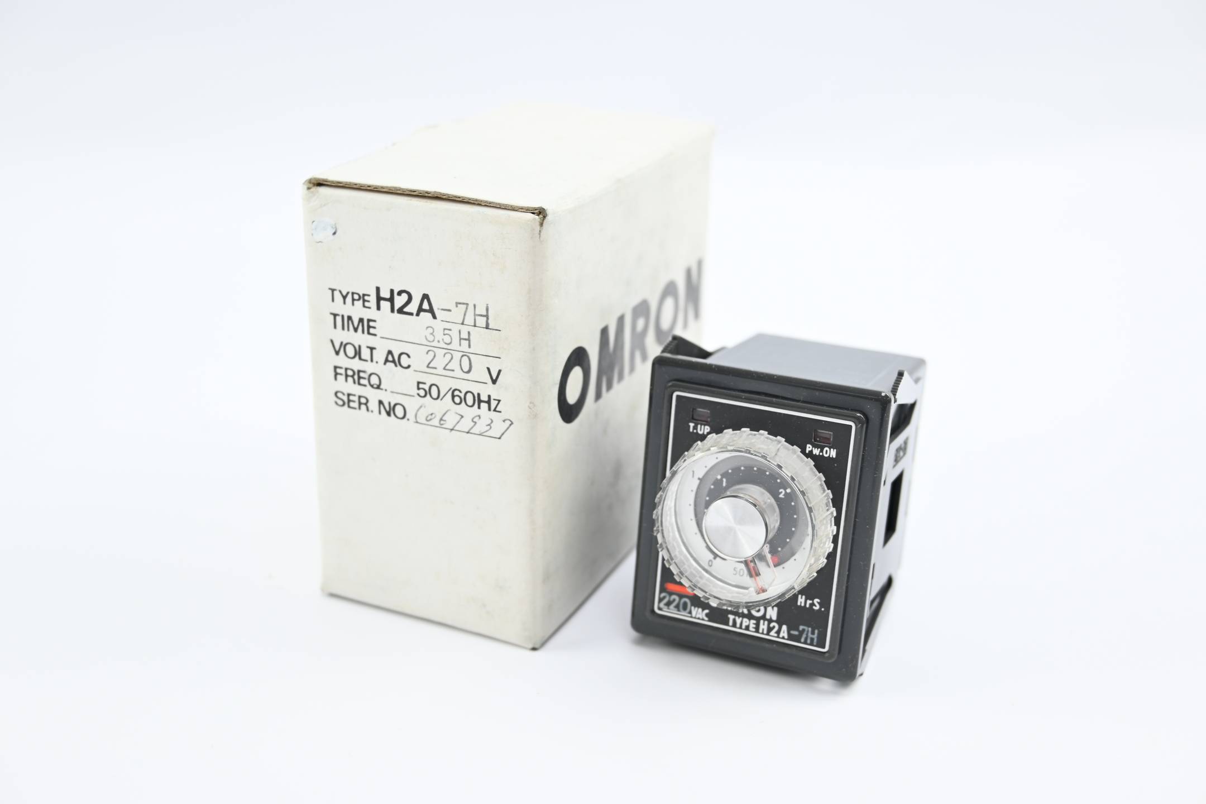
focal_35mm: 41
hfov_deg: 47.2
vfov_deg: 32.4
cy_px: 402
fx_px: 1382
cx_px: 603
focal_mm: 27.5
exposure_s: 1/50
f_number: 4.5
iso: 100
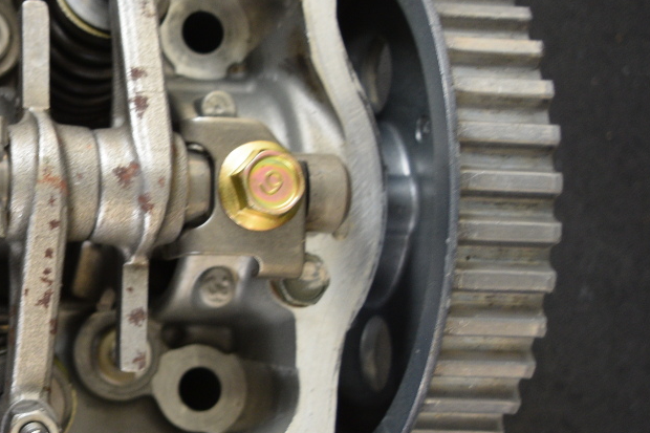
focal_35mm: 112
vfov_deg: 12.2
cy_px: 295
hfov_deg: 17.4
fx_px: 2027
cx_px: -127
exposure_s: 1/100
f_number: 5
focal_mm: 29
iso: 400
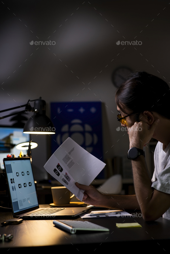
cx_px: 85
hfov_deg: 16.1
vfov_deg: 23.9
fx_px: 602
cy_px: 127
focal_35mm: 85
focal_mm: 85
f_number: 4
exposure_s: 1/60
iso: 200
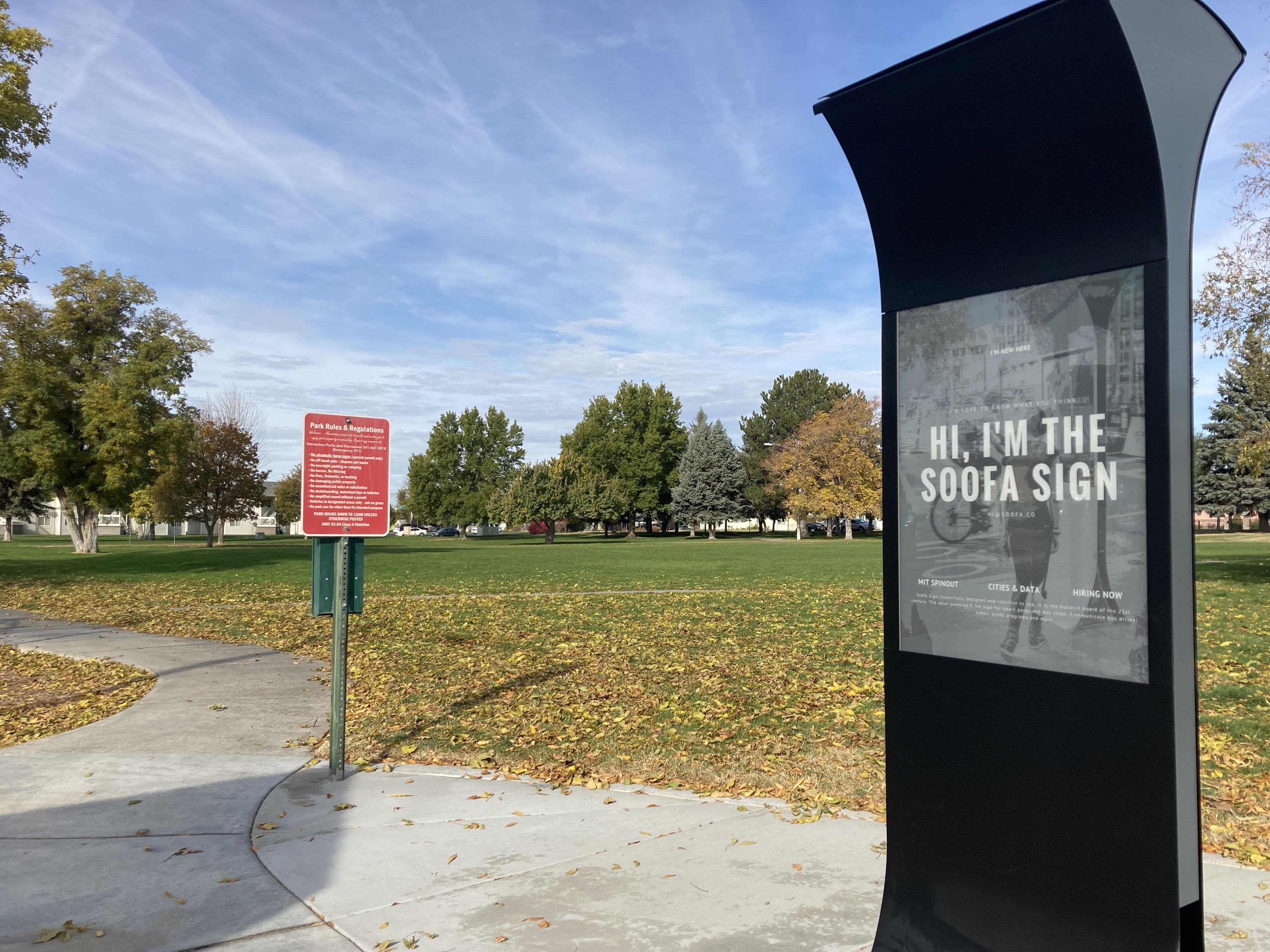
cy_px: 493
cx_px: 637
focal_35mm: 29
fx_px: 1064
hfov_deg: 61.7
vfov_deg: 48.2
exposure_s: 1/1919
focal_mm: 3.99
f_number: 1.8
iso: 20
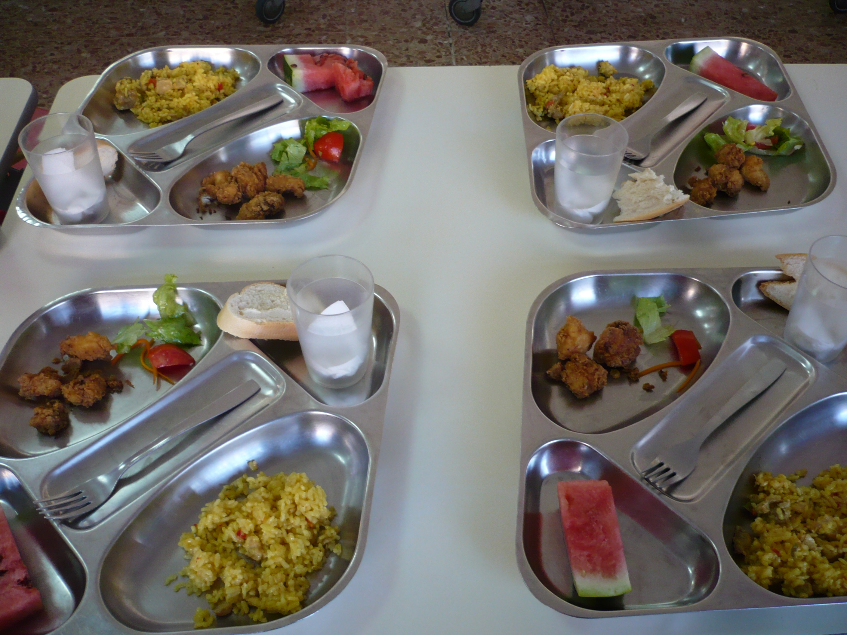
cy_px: 318
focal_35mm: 35
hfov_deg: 52.6
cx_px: 424
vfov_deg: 40.7
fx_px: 856
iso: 160
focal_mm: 5.8
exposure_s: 1/30
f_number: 2.8
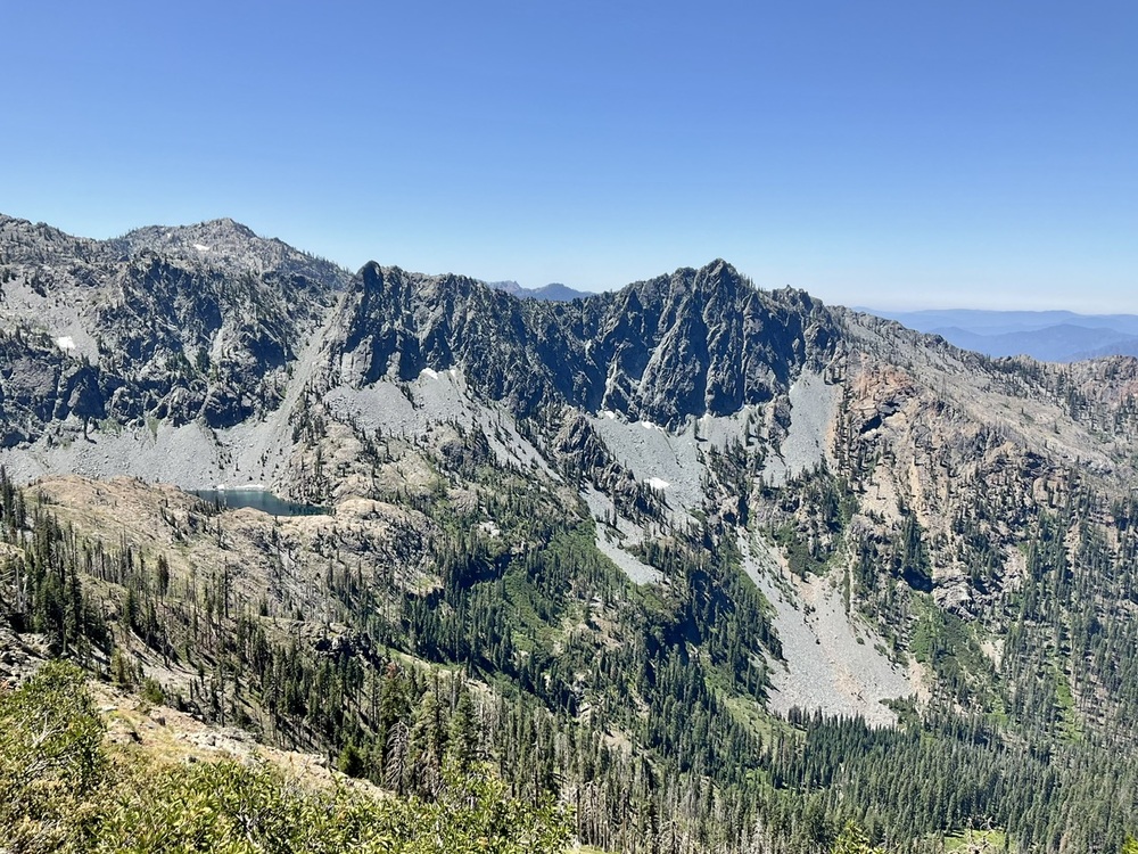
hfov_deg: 61.7
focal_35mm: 29
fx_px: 953
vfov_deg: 48.2
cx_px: 569
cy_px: 427
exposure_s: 1/1626
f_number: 1.8
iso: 25
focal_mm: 3
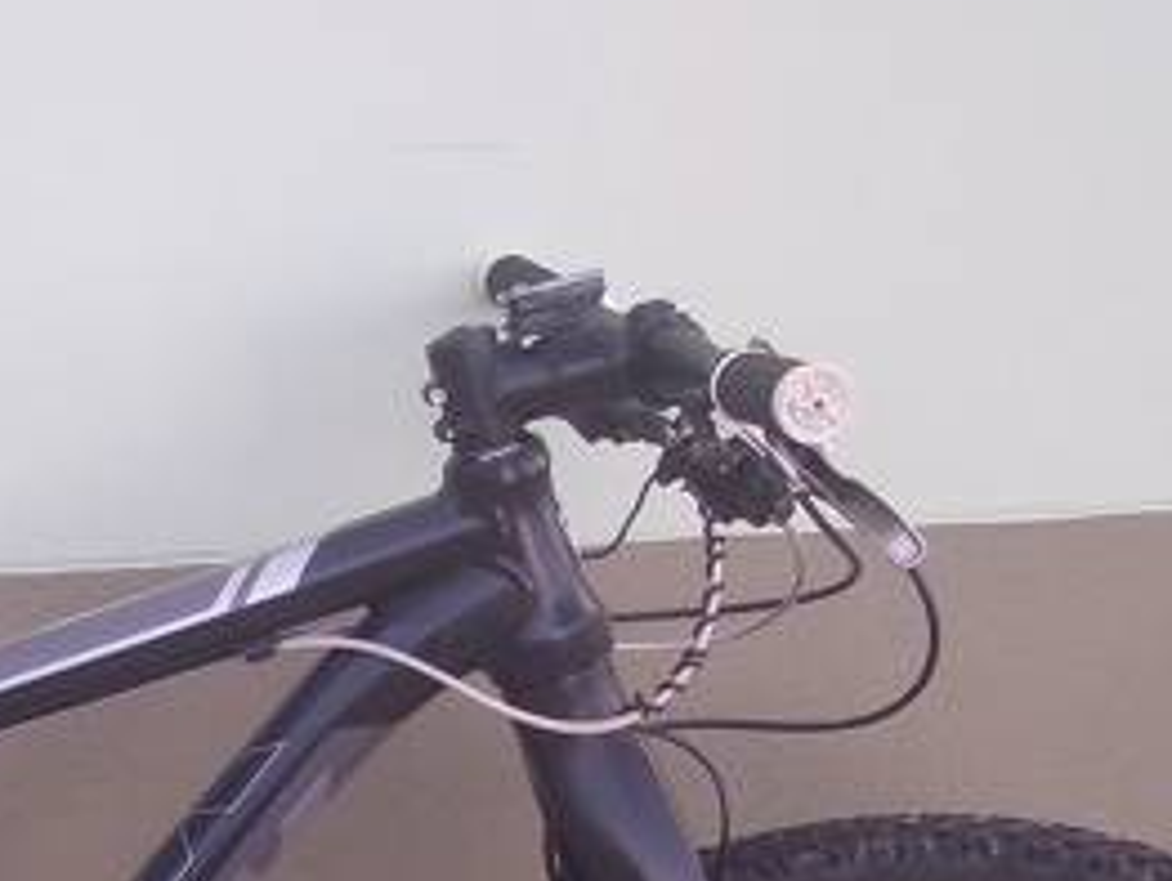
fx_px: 2982
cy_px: 1000
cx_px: -112
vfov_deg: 16.3
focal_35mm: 88
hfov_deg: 21.1
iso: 80
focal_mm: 6.5
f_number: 3.1
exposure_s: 1/60
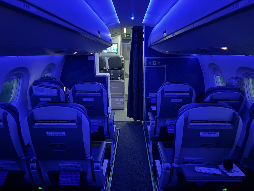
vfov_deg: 56.8
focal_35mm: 24
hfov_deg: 71.6
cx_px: 127
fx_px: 176
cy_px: 96
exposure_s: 1/9
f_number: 1.78
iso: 1000
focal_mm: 6.86
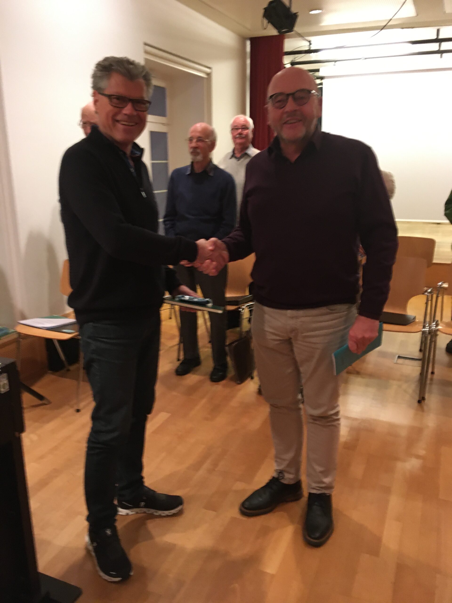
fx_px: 505
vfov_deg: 61.7
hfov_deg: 48.2
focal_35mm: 29
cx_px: 226
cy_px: 302
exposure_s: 1/20
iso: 200
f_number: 2.2
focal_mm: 4.15
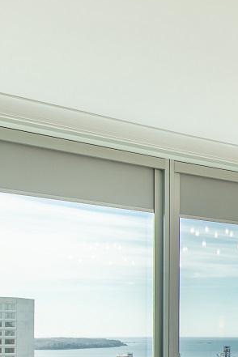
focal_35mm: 61
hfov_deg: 16.7
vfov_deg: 31.0
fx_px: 605
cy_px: 338
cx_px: 478
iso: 160
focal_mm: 14
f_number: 7.1
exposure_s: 1/250
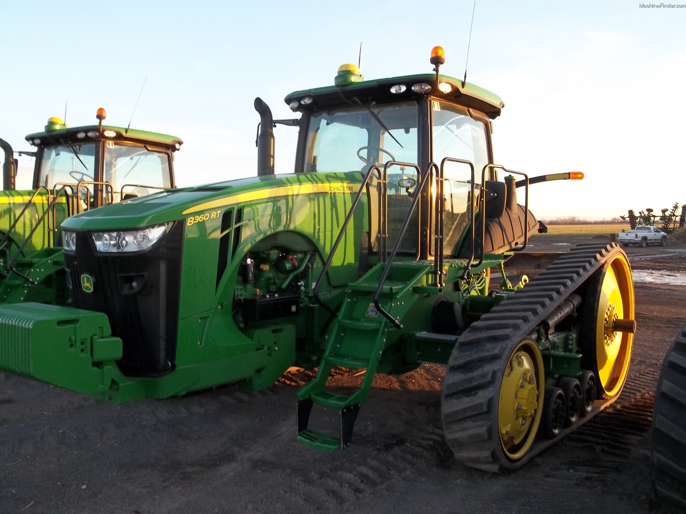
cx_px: 343
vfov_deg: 42.9
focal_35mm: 33
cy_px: 257
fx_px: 654
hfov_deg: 55.4
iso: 64
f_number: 3.3
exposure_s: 1/80
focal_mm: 5.9
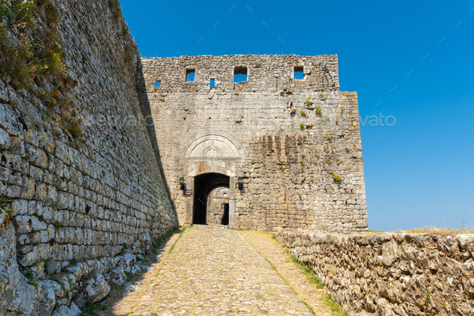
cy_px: 158
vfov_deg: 50.4
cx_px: 237
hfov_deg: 70.5
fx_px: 336
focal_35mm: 26
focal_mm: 17
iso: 100
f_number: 5
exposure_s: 1/800
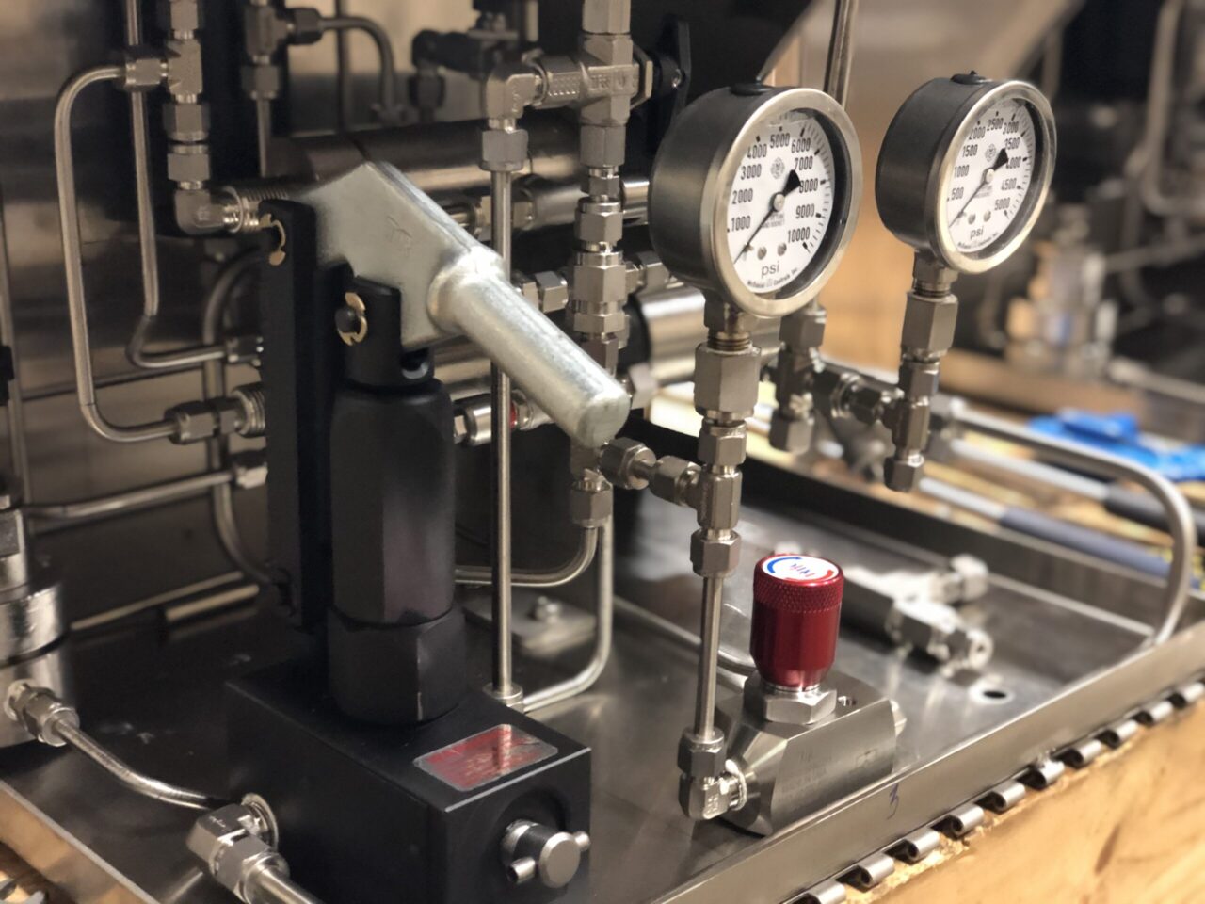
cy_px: 452
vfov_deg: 28.0
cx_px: 602
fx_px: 1810
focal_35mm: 52
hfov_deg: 36.8
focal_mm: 6
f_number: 2.4
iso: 200
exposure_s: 1/8
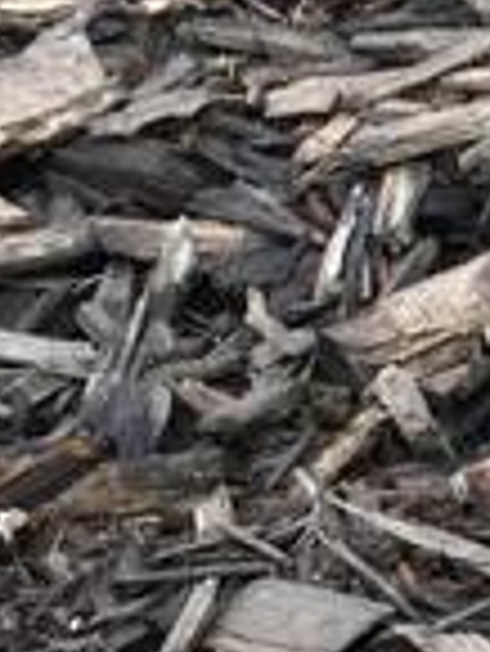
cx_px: 1650
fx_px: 3769
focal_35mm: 200
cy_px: 742
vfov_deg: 9.8
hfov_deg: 6.5
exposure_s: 1/324
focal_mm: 4.15
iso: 32
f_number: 2.2
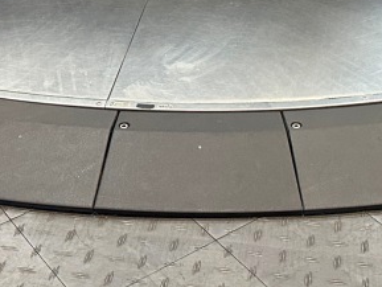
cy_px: -168
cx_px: 204
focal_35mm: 85
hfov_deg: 23.0
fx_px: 938
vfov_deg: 15.7
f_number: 1.78
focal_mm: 6.86
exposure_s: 1/60
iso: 500
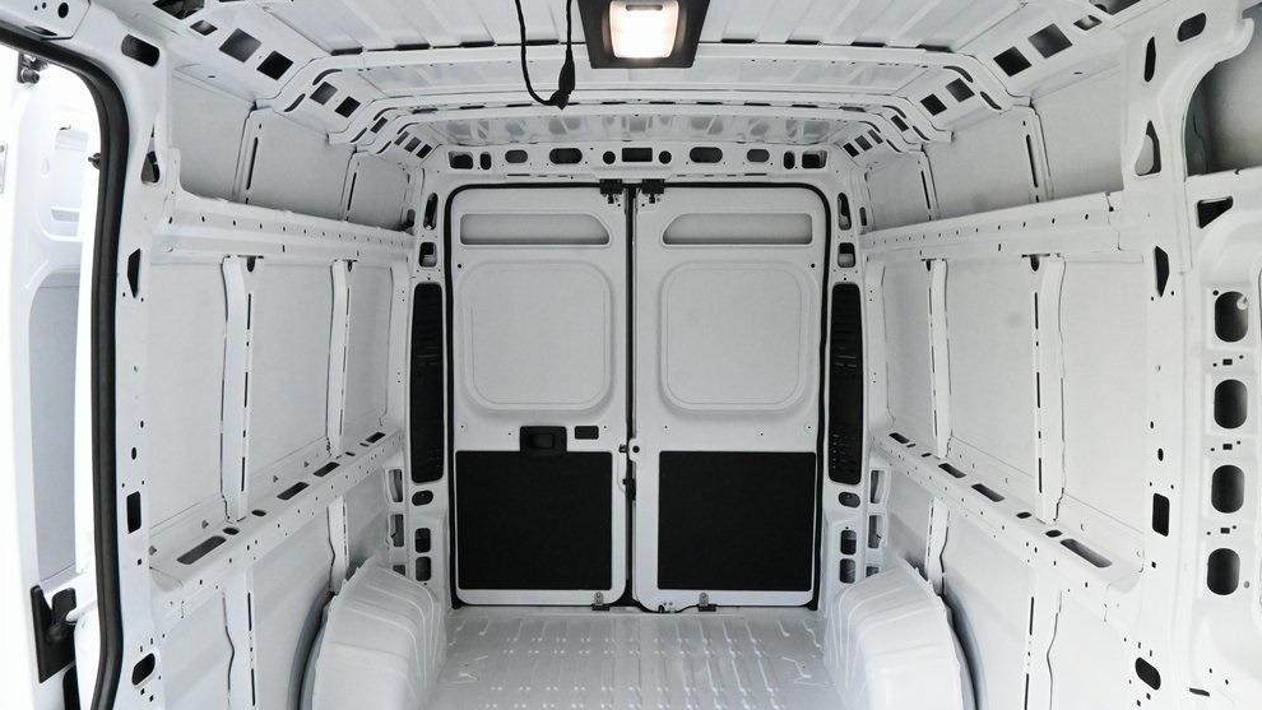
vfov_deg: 44.3
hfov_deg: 71.9
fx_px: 870
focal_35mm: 26
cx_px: 621
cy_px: 392
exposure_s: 1/320
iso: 6400
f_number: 9
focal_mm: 16
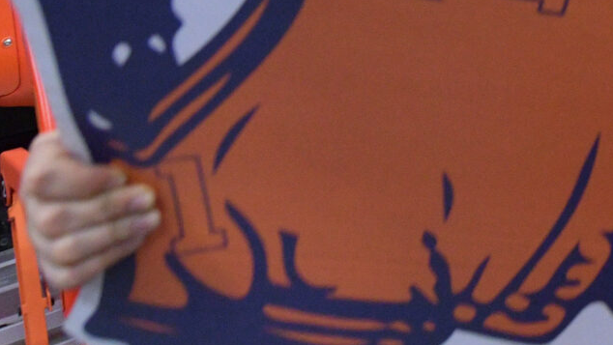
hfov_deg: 24.7
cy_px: -304
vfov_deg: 14.6
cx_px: 857
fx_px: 1154
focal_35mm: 71
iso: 2500
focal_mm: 14
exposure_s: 1/1600
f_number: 3.2
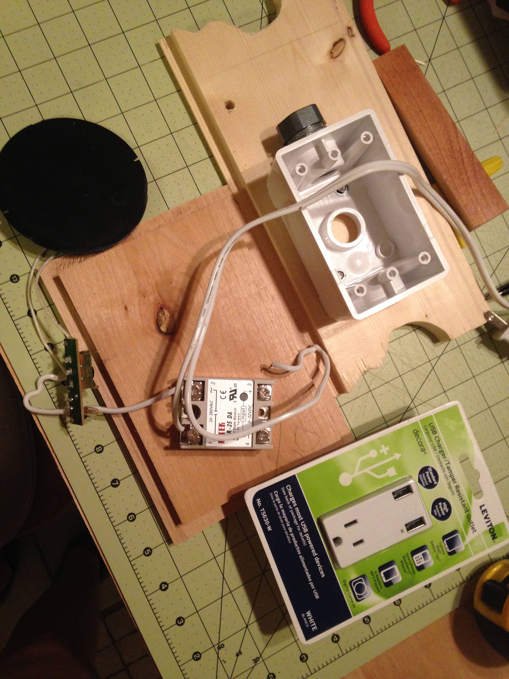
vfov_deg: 55.4
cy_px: 340
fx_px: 647
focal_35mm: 33
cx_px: 254
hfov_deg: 42.9
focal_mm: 4.12
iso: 250
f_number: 2.4
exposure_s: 1/20
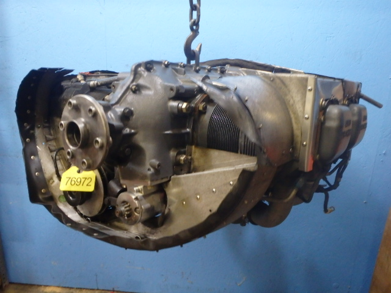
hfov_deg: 63.4
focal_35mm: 28
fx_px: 316
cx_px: 196
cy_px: 146
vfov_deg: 49.7
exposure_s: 1/13
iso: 800
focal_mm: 5
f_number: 3.9
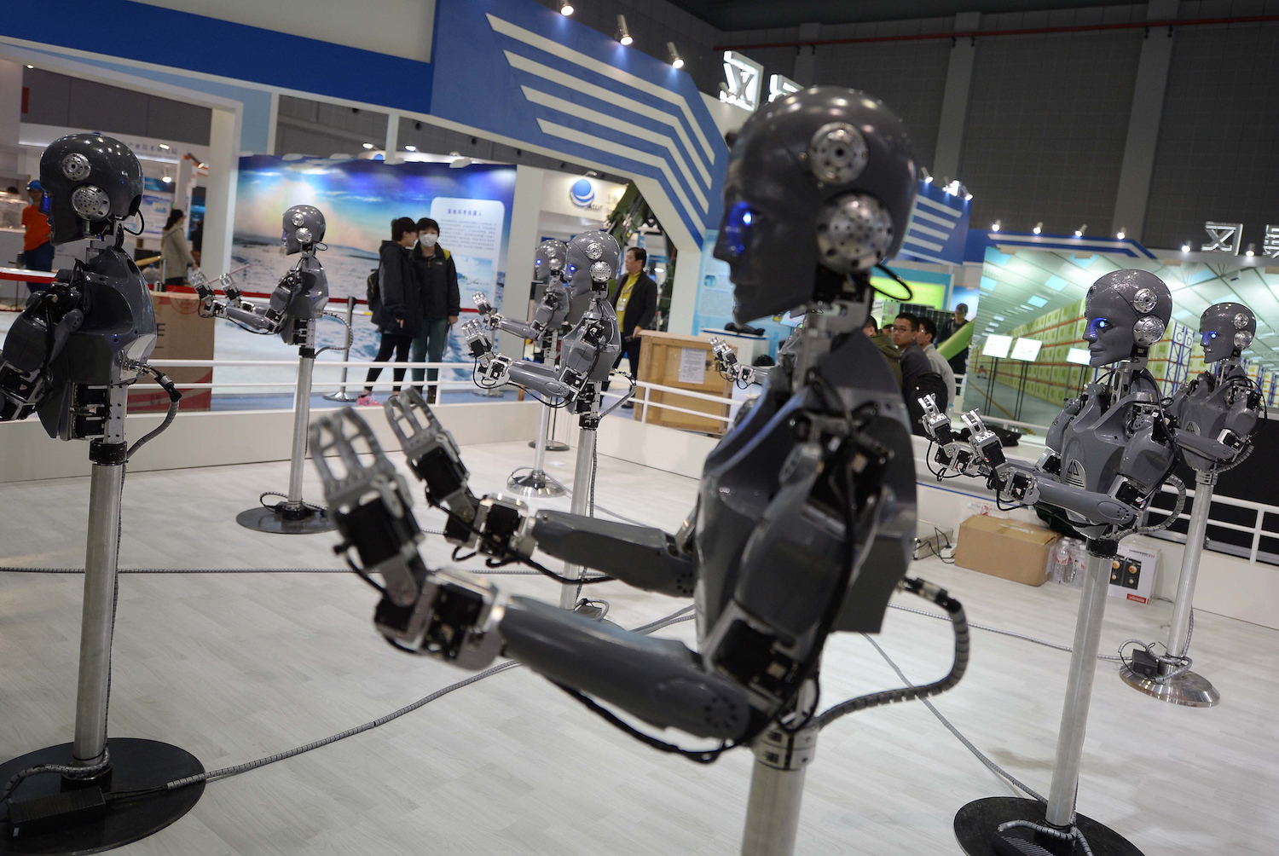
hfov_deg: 73.7
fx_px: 854
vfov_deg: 53.3
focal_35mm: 24
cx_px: 640
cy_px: 428
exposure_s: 1/250
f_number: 2.8
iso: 640
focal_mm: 24
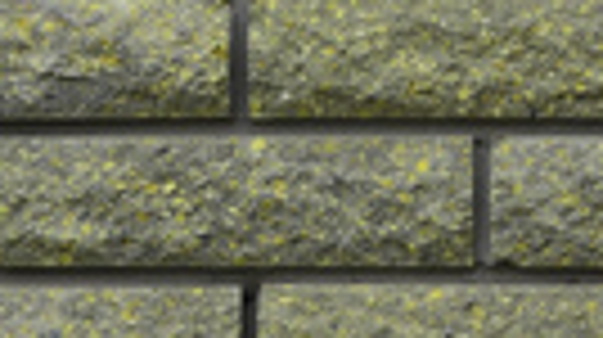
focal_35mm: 345
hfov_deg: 6.2
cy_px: -493
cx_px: 837
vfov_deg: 3.5
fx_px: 5510
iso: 100
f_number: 3.5
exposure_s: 1/250
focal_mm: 50
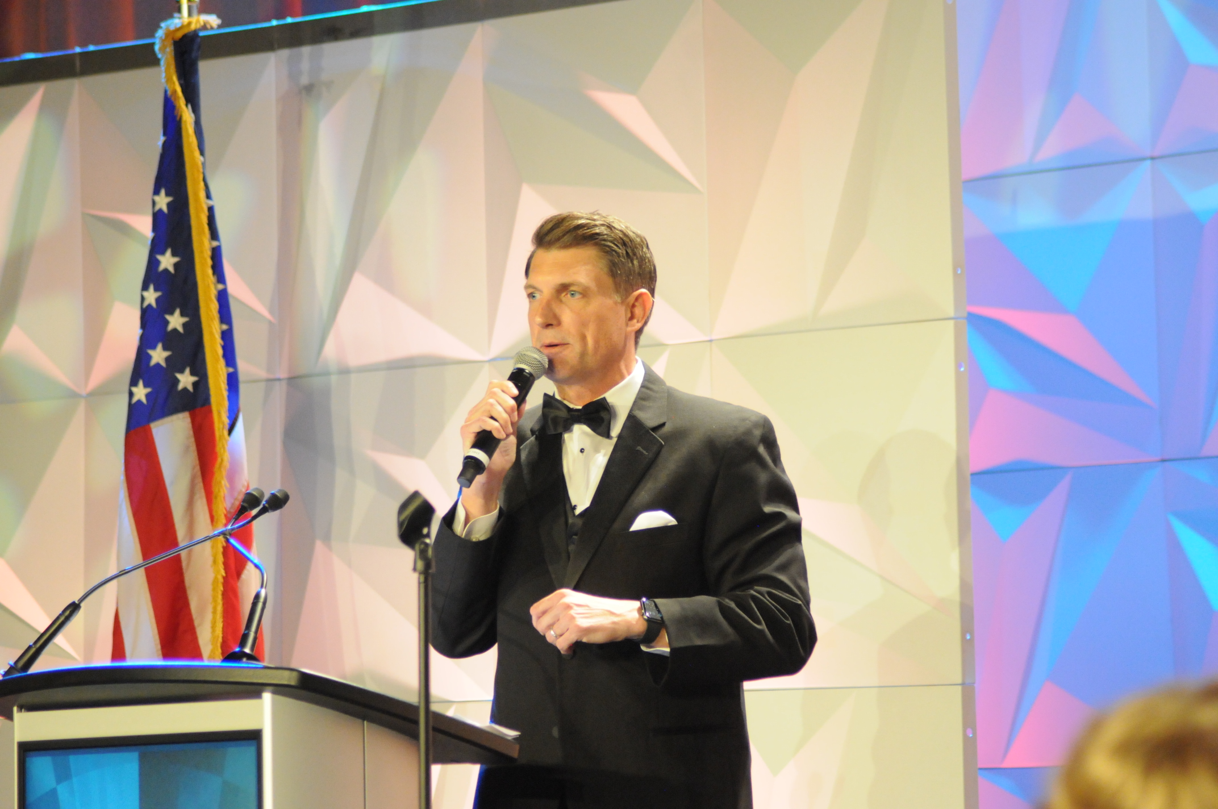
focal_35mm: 202
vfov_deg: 6.8
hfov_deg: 10.2
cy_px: 404
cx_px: 609
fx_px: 6843
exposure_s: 1/100
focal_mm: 135
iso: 2500
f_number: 4.2
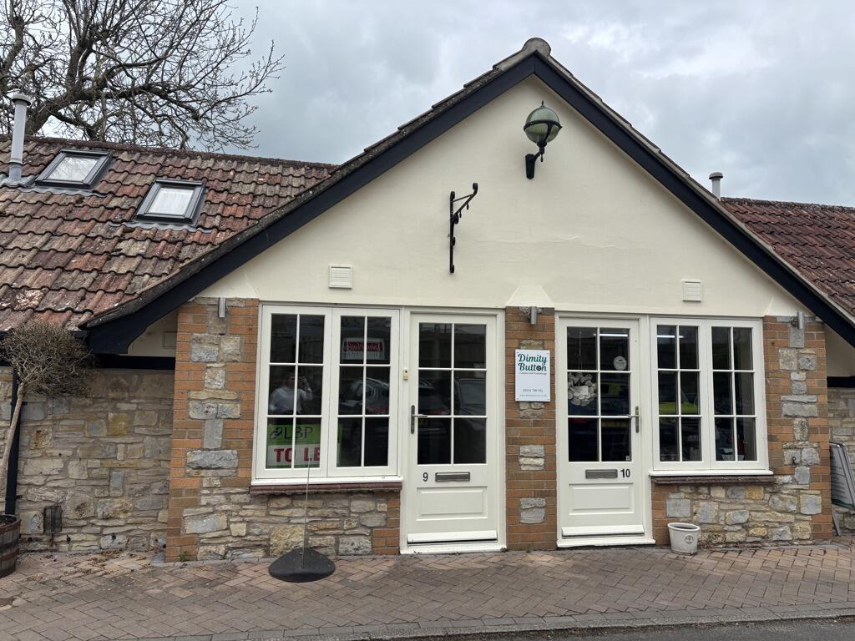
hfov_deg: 67.3
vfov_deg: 53.1
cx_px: 428
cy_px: 320
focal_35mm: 26
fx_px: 642
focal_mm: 5.96
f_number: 1.6
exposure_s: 1/2710
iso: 50
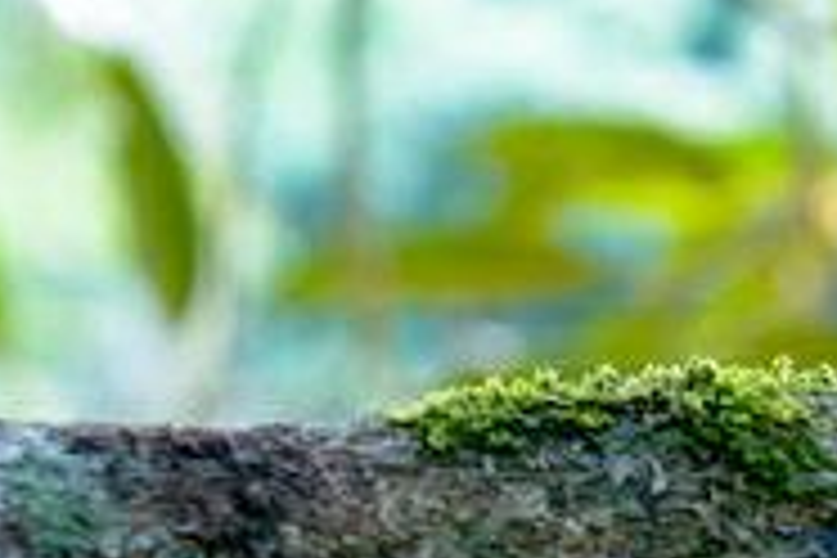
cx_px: 1532
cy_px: 1231
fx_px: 7393
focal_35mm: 318
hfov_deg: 6.3
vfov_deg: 4.3
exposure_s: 1/100
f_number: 9
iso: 1000
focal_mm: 70
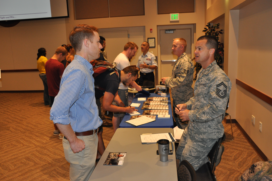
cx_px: 136
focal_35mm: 33
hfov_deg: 57.3
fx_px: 249
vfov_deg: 39.9
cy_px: 90
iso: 800
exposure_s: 1/60
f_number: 3.8
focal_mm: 22
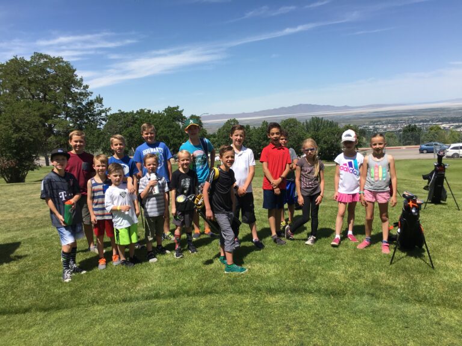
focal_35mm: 29
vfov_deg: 48.2
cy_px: 173
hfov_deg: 61.7
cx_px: 231
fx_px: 387
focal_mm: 4.15
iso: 25
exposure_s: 1/1832
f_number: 2.2
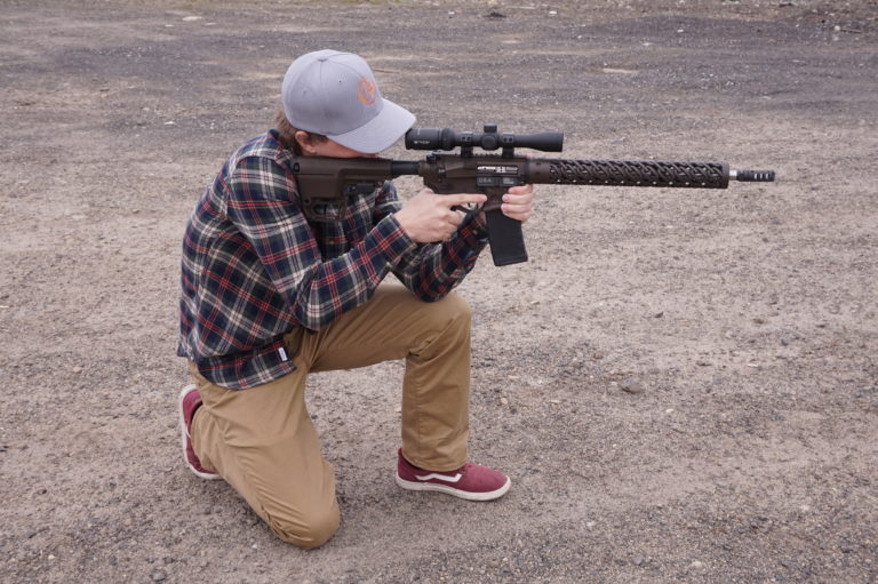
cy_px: 292
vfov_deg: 33.0
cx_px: 439
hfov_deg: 48.0
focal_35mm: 40
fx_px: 987
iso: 160
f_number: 9
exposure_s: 1/160
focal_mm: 27
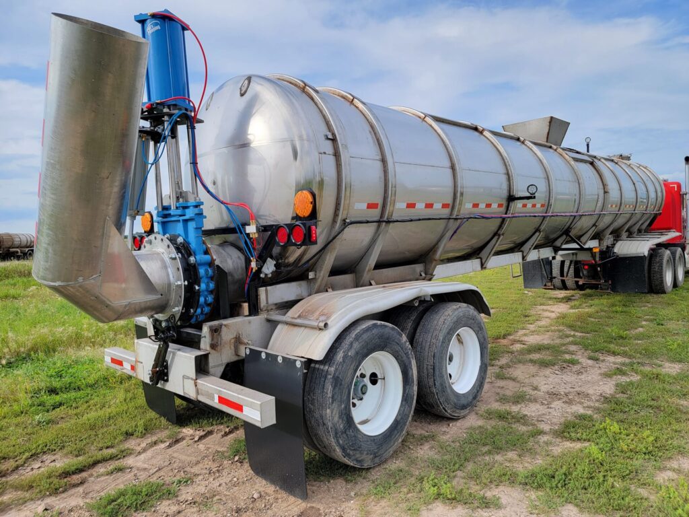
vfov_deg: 56.8
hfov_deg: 71.6
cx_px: 344
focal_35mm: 24
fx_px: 478
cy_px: 258
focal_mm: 6.7
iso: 16
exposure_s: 1/297
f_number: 1.8
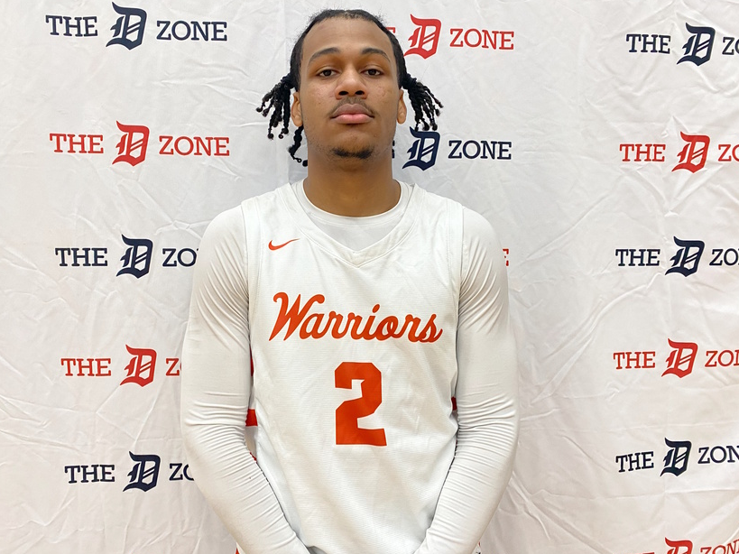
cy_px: 275
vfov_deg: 51.3
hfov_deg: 65.3
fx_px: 576
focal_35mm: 27
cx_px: 360
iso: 100
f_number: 1.8
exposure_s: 1/60
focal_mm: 4.25
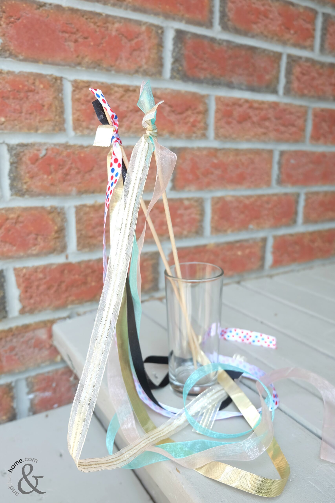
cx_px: 168
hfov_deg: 45.0
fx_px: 405
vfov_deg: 63.7
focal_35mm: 29
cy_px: 252
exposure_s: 1/200
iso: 200
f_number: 3.8
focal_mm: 19.2
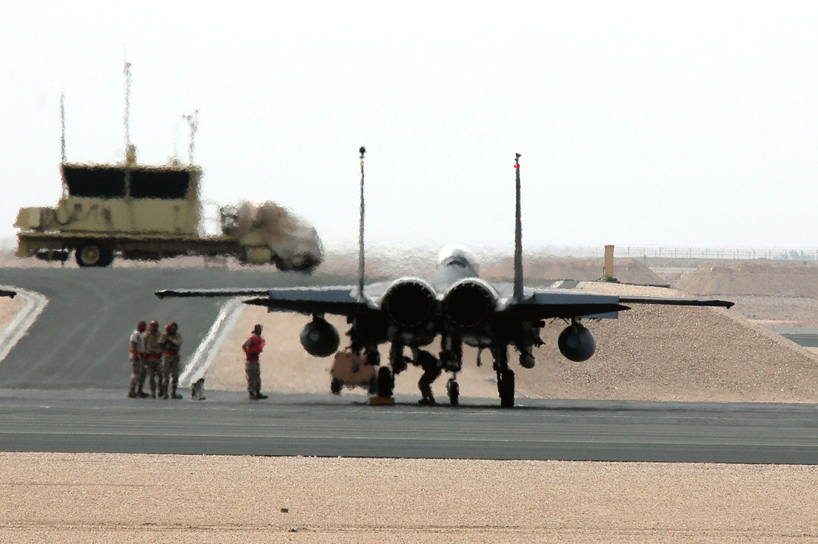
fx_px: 7151
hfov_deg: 6.5
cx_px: 409
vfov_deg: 4.4
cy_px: 272
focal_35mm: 315
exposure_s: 1/750
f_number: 11
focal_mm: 210
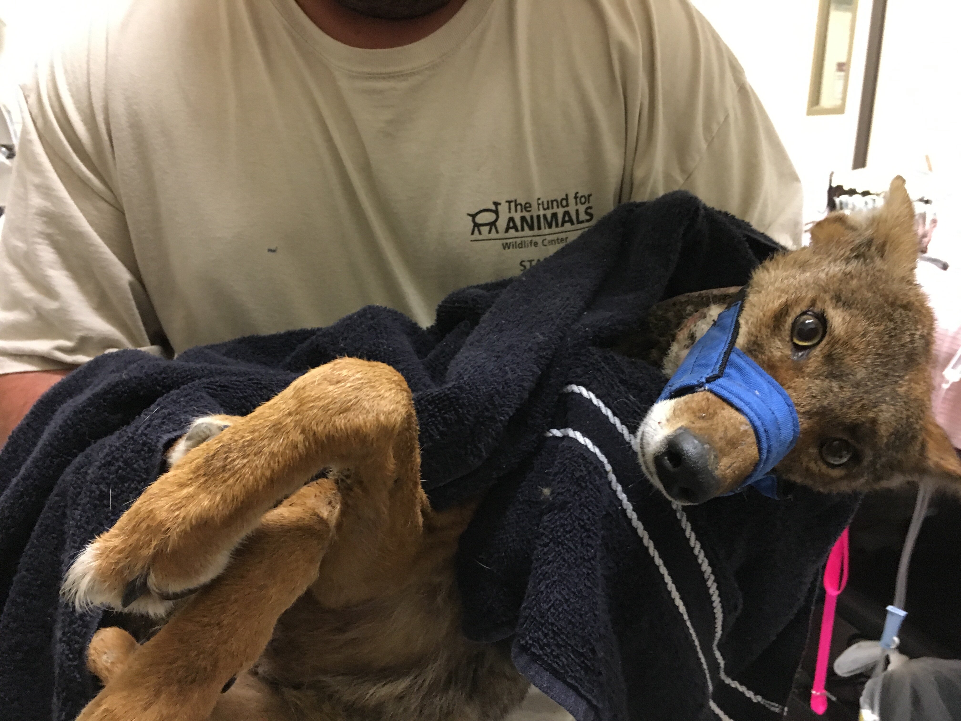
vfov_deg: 48.2
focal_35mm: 29
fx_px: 805
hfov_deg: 61.7
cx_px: 480
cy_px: 360
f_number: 2.2
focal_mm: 4.15
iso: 200
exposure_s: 1/15
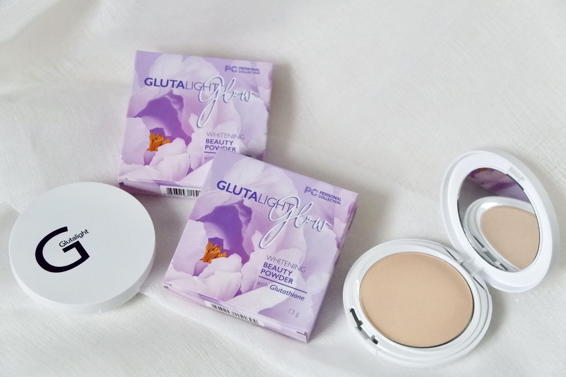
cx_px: 283
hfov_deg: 27.0
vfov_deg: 18.2
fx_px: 1179
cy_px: 188
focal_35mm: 75
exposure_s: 1/90
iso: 6400
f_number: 5.6
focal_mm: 50
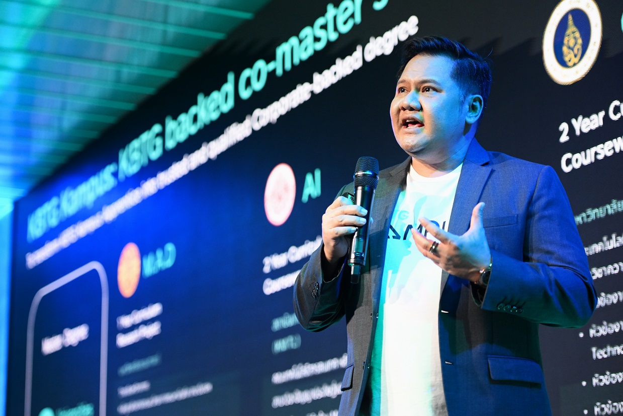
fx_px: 1384
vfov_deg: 17.1
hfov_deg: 25.4
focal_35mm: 80
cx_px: 312
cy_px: 208
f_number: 3.2
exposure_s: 1/320
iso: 4000
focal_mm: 80
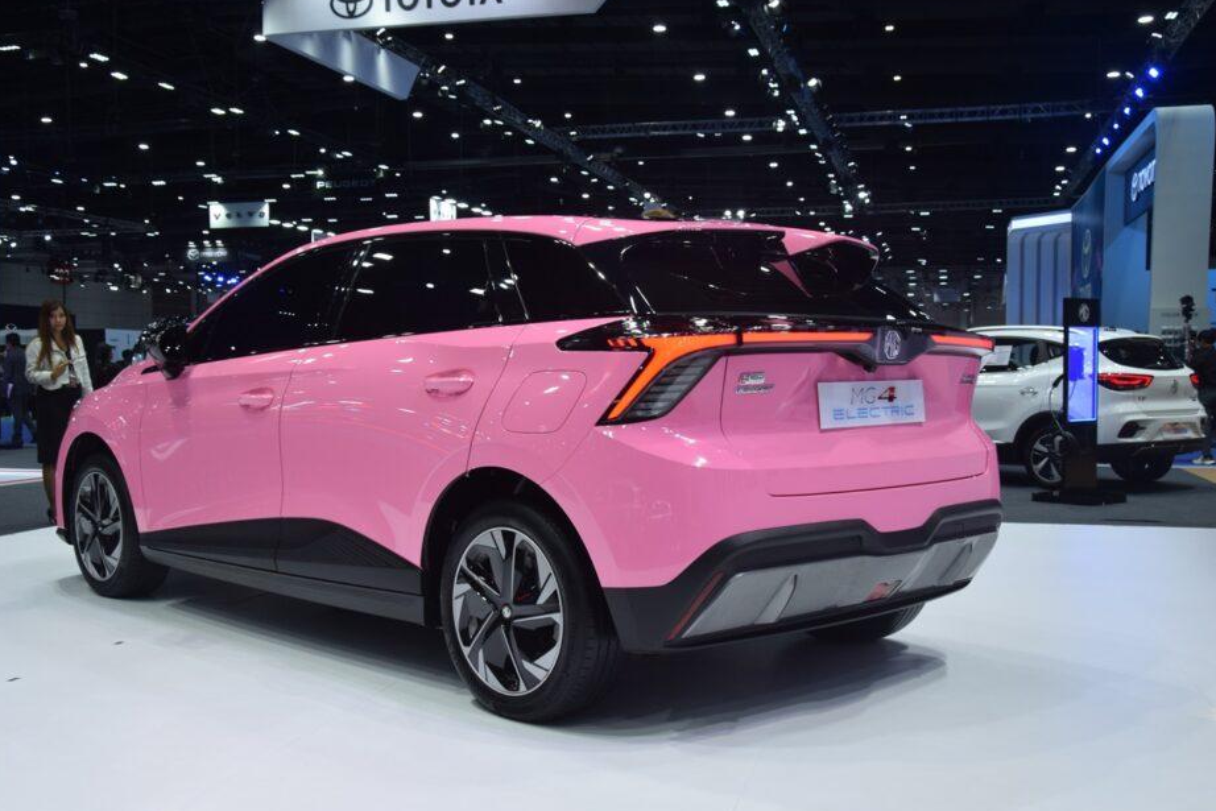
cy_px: 436
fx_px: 1351
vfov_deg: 33.4
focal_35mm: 40
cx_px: 564
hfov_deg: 48.4
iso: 500
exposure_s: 1/125
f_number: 8
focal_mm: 24
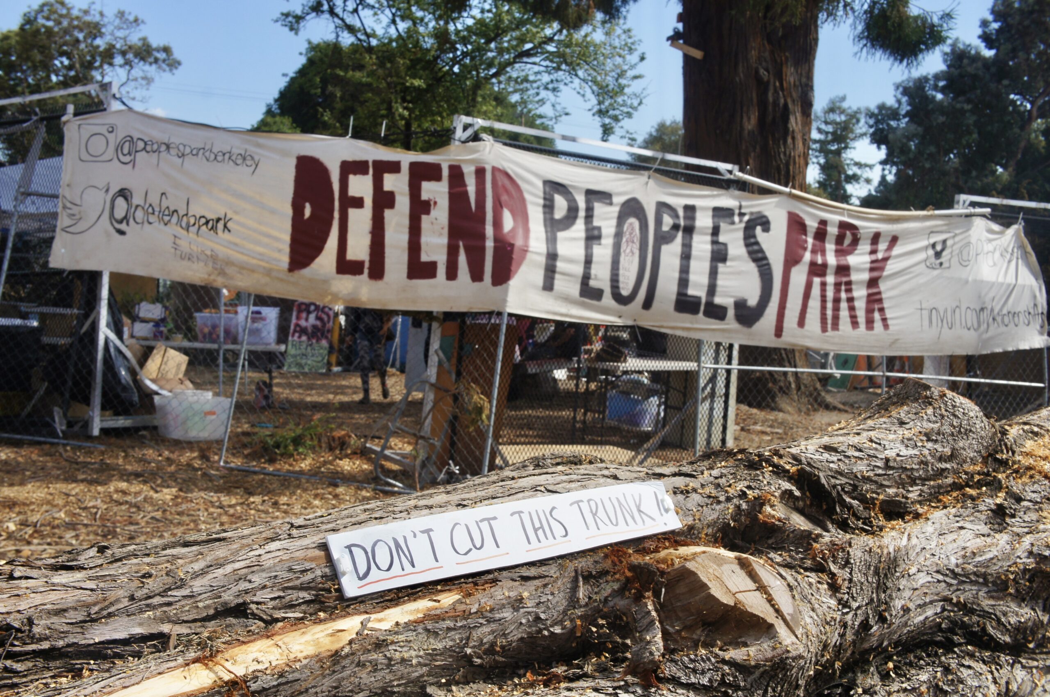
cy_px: 348
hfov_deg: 43.7
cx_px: 525
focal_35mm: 45
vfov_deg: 29.8
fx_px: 1311
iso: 250
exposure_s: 1/250
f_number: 13
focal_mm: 30
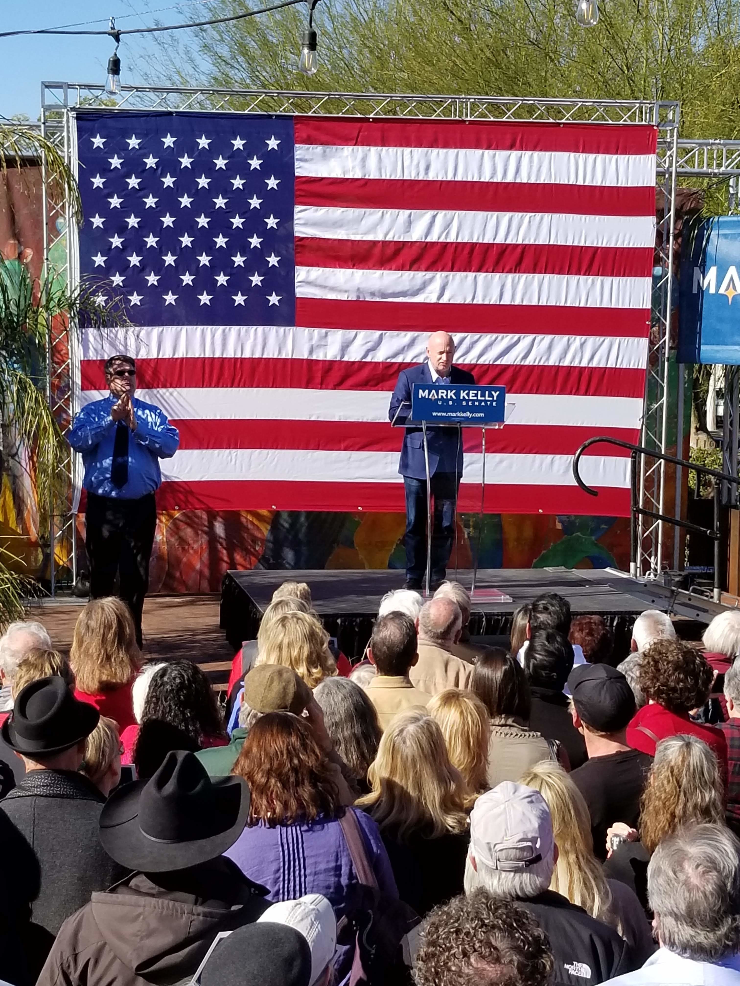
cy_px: 493
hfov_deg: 53.1
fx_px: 741
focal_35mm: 26
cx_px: 370
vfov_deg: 67.3
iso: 50
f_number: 1.7
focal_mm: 4.25
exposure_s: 1/1984
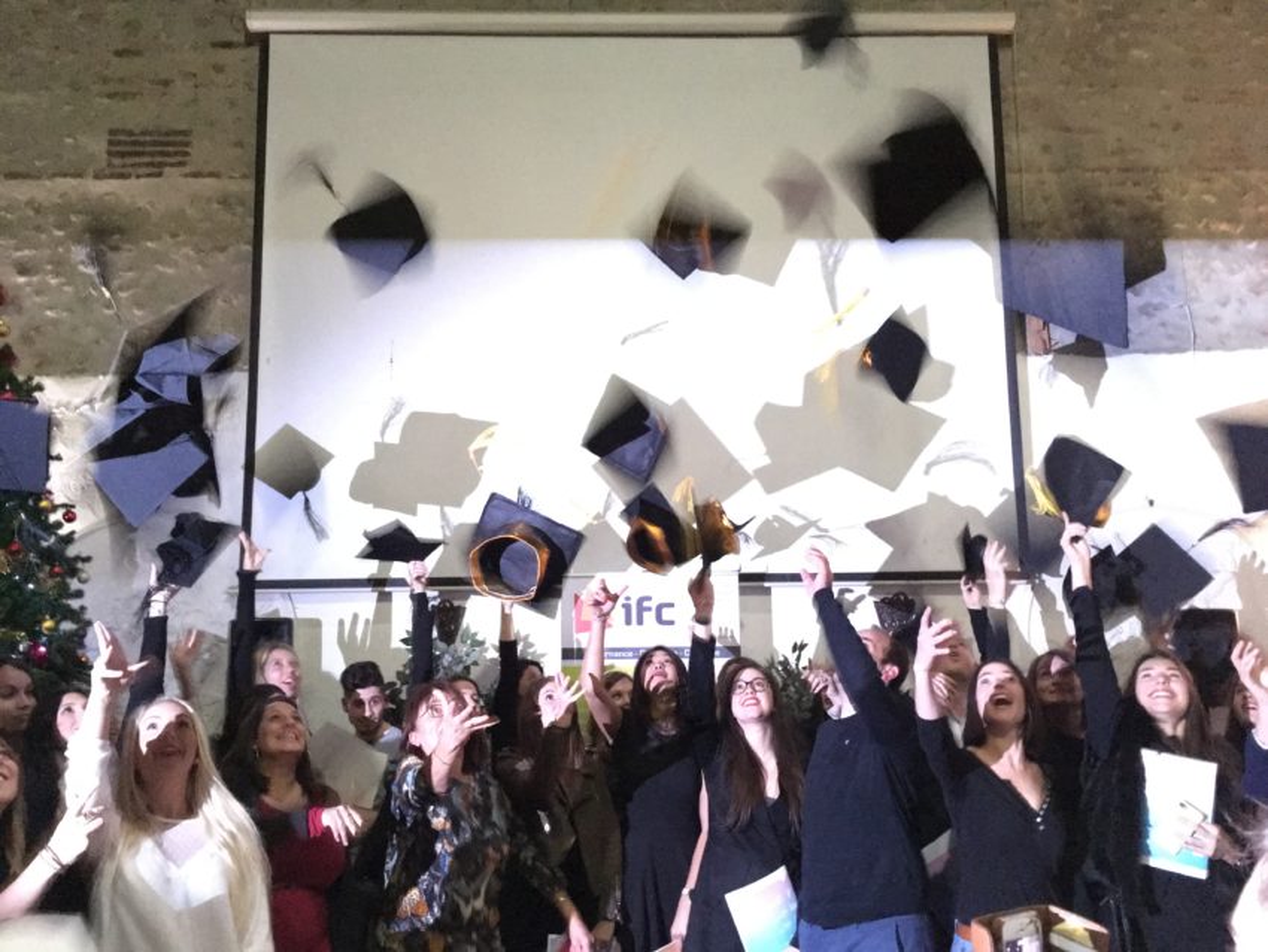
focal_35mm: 29
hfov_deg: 61.6
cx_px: 634
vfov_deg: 48.2
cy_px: 476
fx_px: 1063
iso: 800
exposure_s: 1/17
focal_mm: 4.15
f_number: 2.2
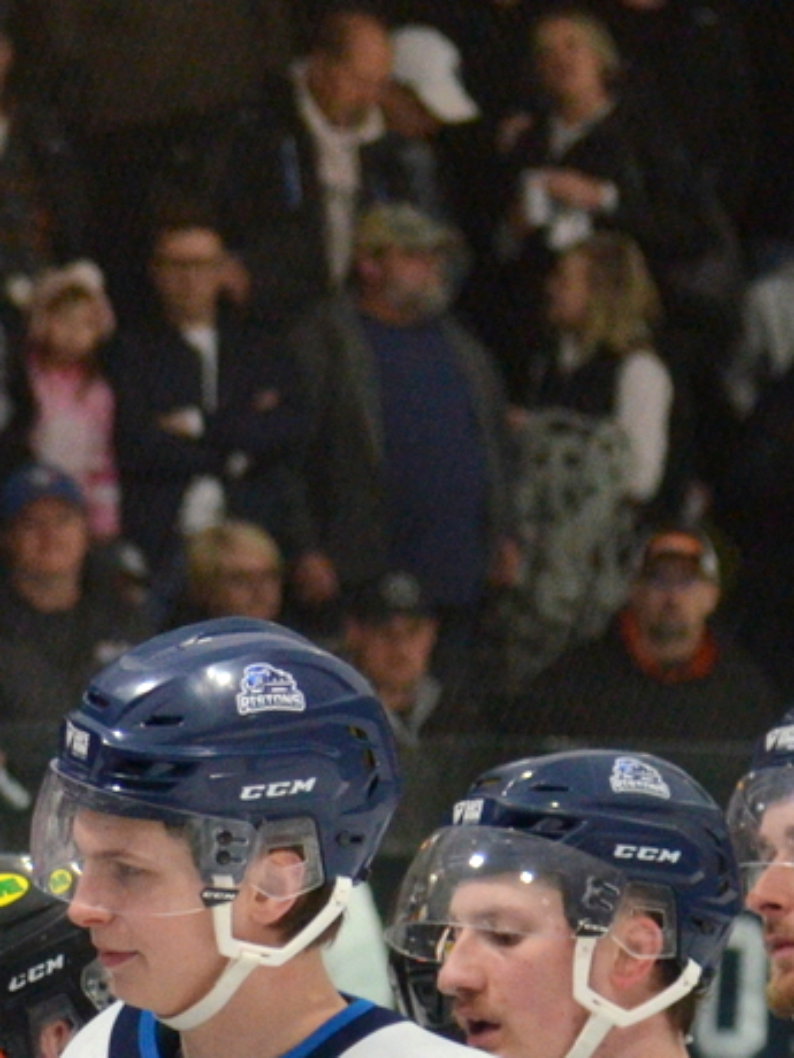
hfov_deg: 3.4
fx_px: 13181
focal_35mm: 431
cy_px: 1090
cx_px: -205
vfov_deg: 4.6
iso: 1600
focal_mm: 86
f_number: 4.5
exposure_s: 1/500
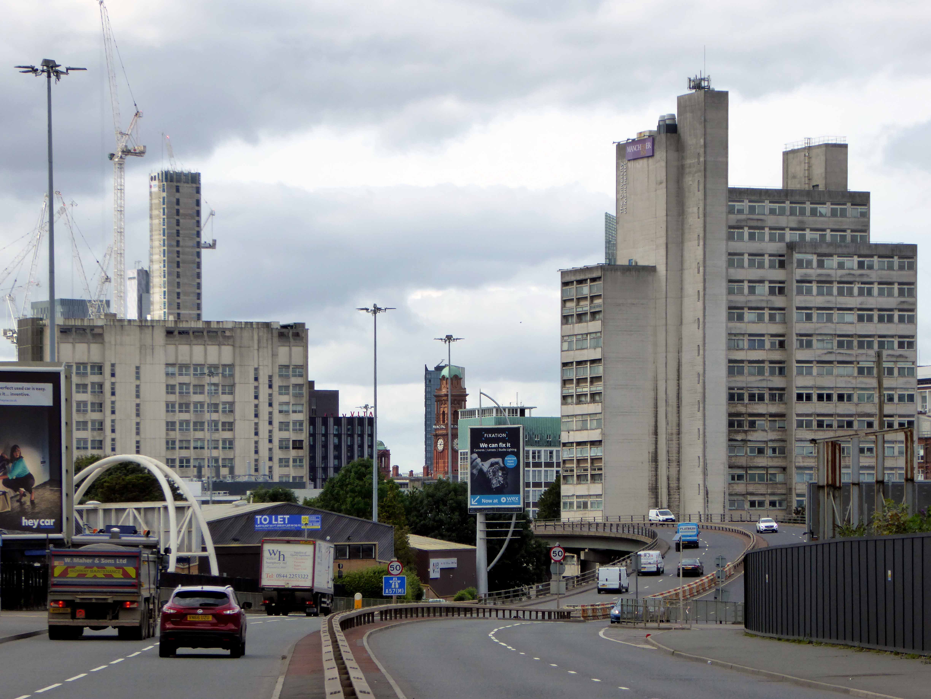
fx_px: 4034
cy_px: 350
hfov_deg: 13.2
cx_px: 466
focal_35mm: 150
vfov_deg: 9.9
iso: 160
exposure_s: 1/320
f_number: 5.3
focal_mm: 24.2
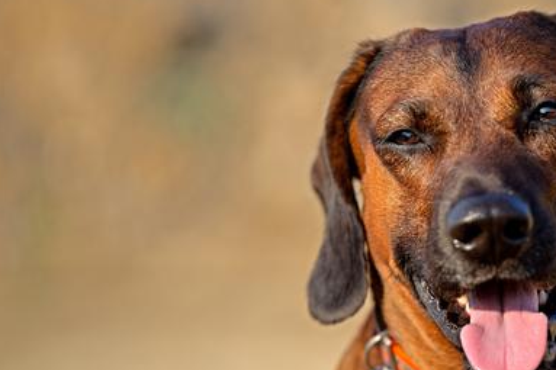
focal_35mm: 368
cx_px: 457
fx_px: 5681
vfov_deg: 3.7
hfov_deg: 5.6
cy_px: 182
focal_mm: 200
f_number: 3.2
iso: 100
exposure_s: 1/640
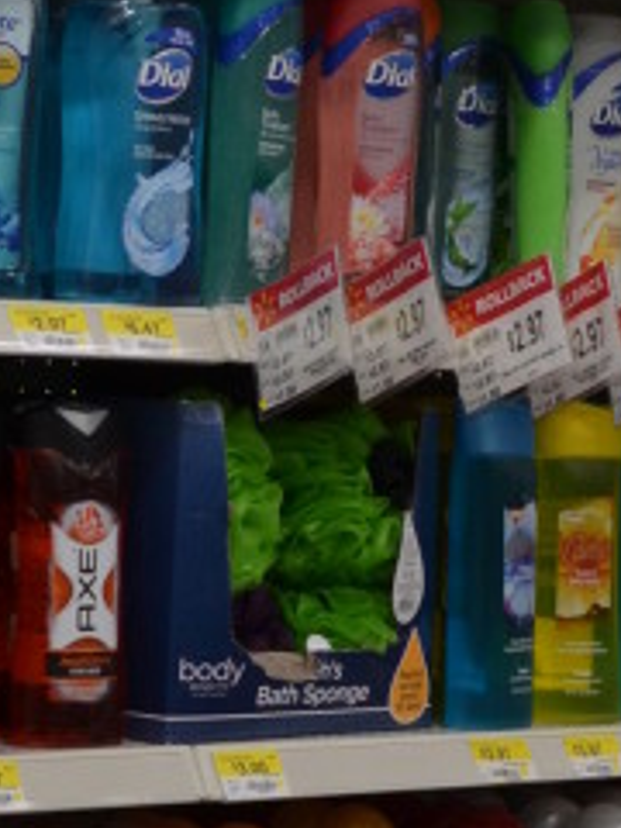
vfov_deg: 13.7
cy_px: 586
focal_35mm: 144
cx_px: 172
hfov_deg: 10.3
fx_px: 3444
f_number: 3.8
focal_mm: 20
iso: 400
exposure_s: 1/60
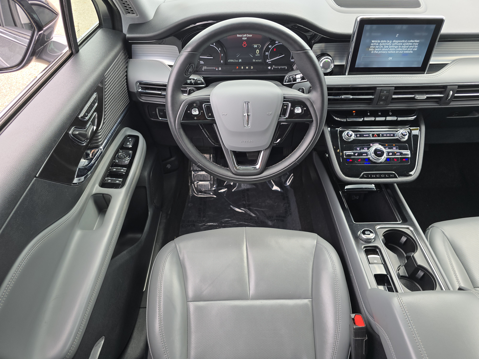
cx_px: 240
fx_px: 318
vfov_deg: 58.9
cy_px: 180
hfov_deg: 73.9
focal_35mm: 23
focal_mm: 6.3
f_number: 1.7
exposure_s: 1/180
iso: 25
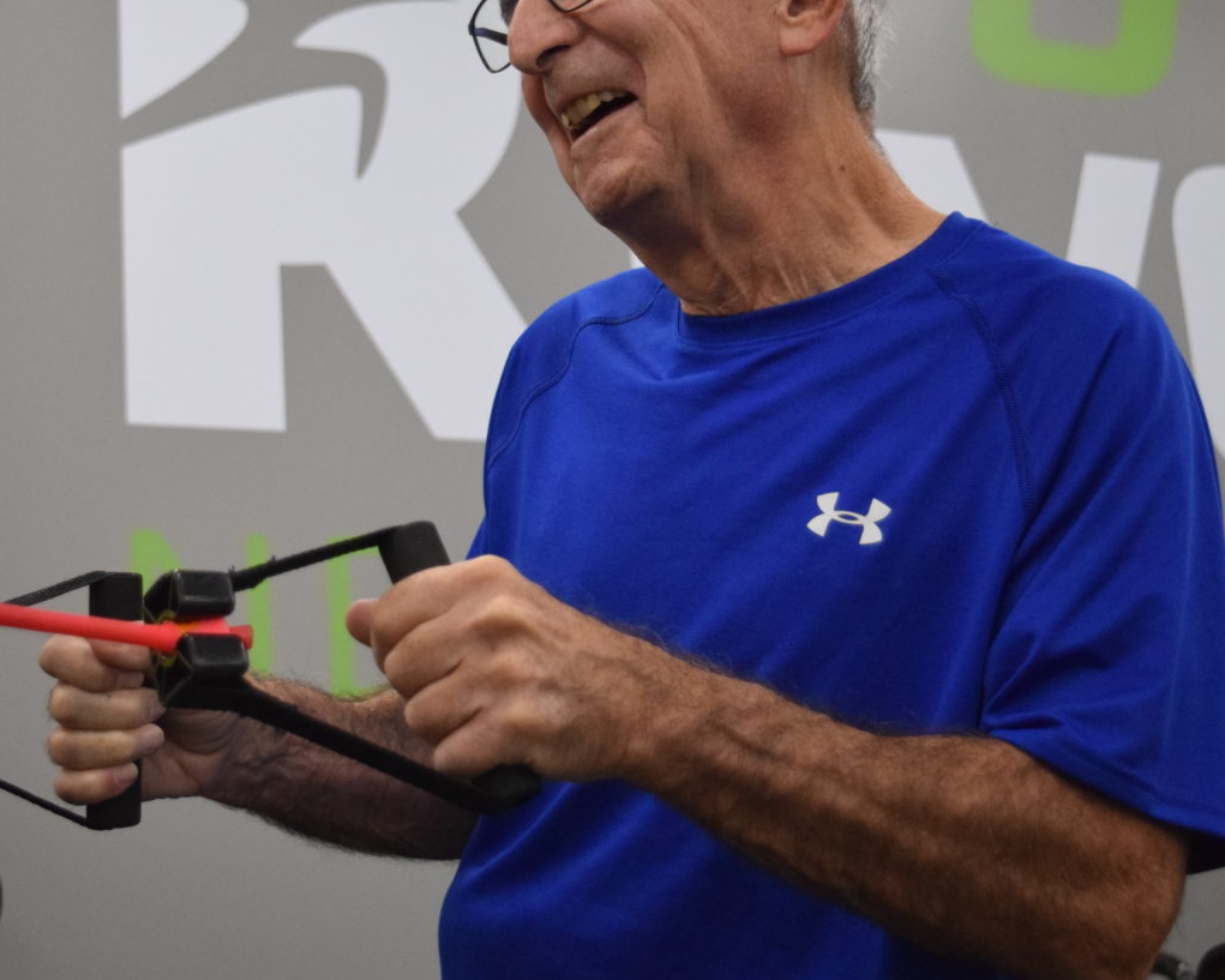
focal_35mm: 72
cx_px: 612
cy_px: 277
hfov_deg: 26.4
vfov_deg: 21.1
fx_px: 2611
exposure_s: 1/400
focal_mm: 34
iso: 3200
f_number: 4.5
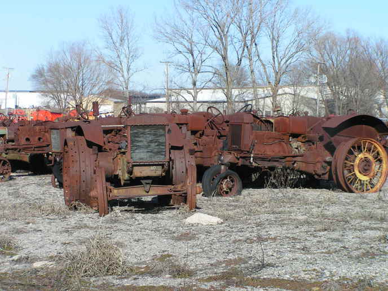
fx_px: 1166
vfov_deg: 14.2
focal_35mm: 104
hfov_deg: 18.9
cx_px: 194
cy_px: 146
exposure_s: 1/320
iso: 50
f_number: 6.3
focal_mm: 15.9
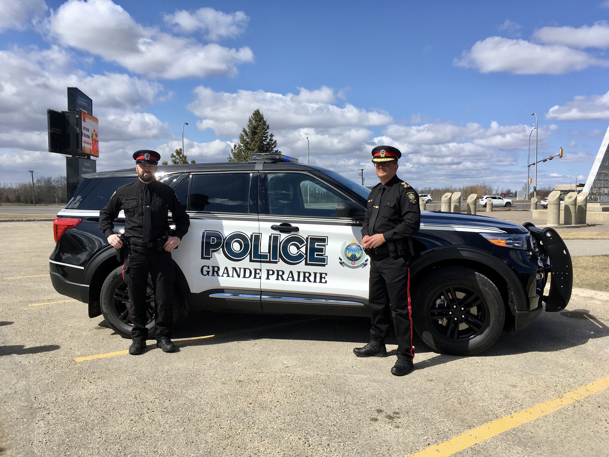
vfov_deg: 48.2
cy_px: 228
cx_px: 304
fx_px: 510
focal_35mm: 29
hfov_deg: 61.7
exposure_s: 1/2198
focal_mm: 4.15
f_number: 2.2
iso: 25
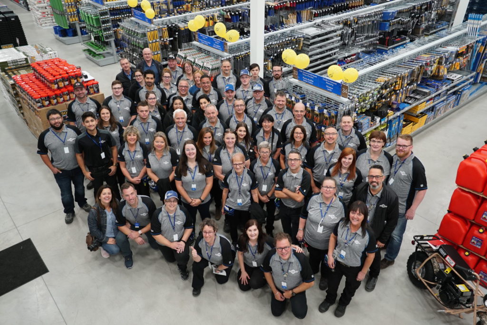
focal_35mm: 29
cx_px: 244
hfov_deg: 63.6
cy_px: 162
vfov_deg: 45.0
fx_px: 393
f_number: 4
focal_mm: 29
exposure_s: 1/160
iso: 800
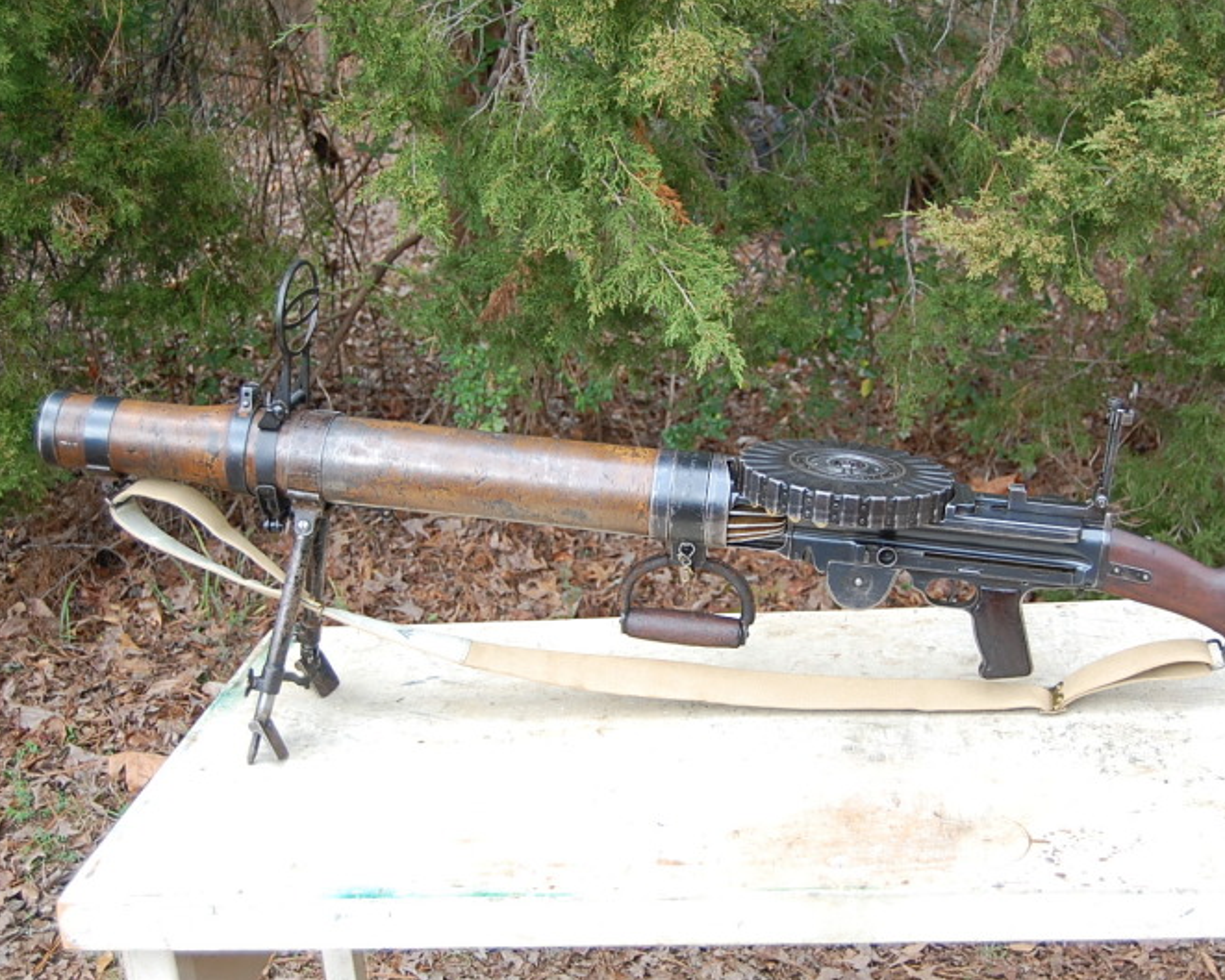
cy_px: 490
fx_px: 1849
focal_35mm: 51
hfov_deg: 36.6
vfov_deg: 29.7
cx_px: 677
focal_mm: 30
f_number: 4.2
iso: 400
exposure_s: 1/80
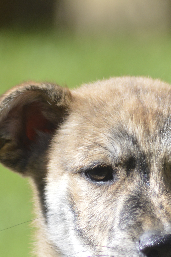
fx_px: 4376
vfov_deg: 3.4
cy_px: 245
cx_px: 114
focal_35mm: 613
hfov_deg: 2.2
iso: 400
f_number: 4.5
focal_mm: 170
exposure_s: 1/1000
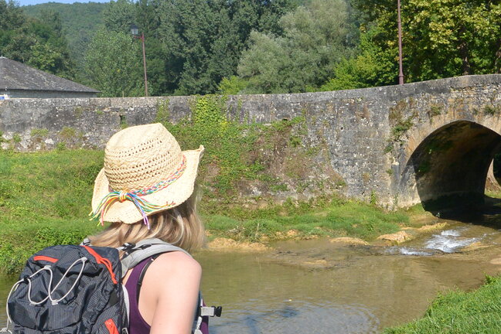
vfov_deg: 26.8
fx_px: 696
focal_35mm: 50
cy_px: 229
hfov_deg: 38.4
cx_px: 388
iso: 160
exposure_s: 1/1000
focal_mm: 10
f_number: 5
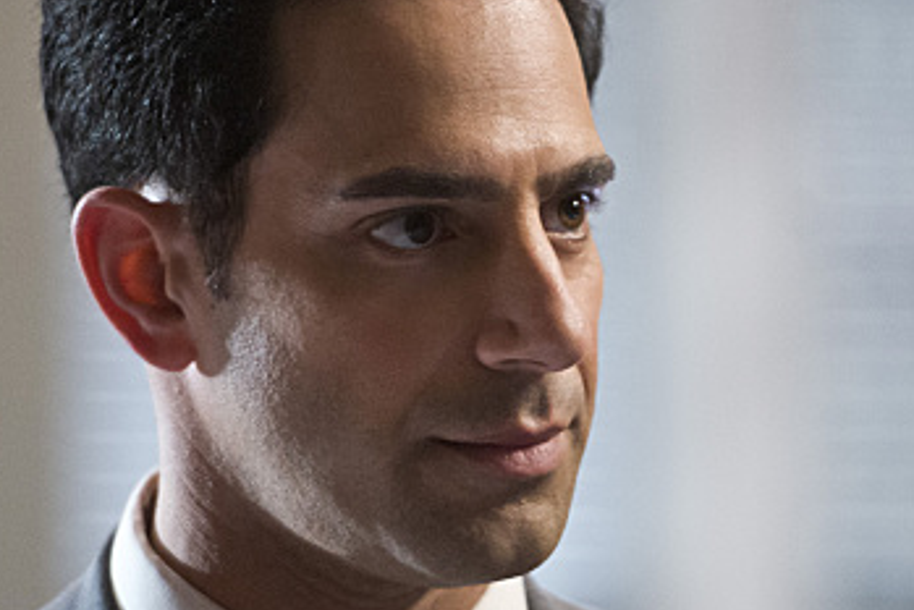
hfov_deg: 4.5
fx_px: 11658
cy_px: 453
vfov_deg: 3.0
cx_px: 568
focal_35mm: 459
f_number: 2.8
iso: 2000
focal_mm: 200
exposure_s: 1/125
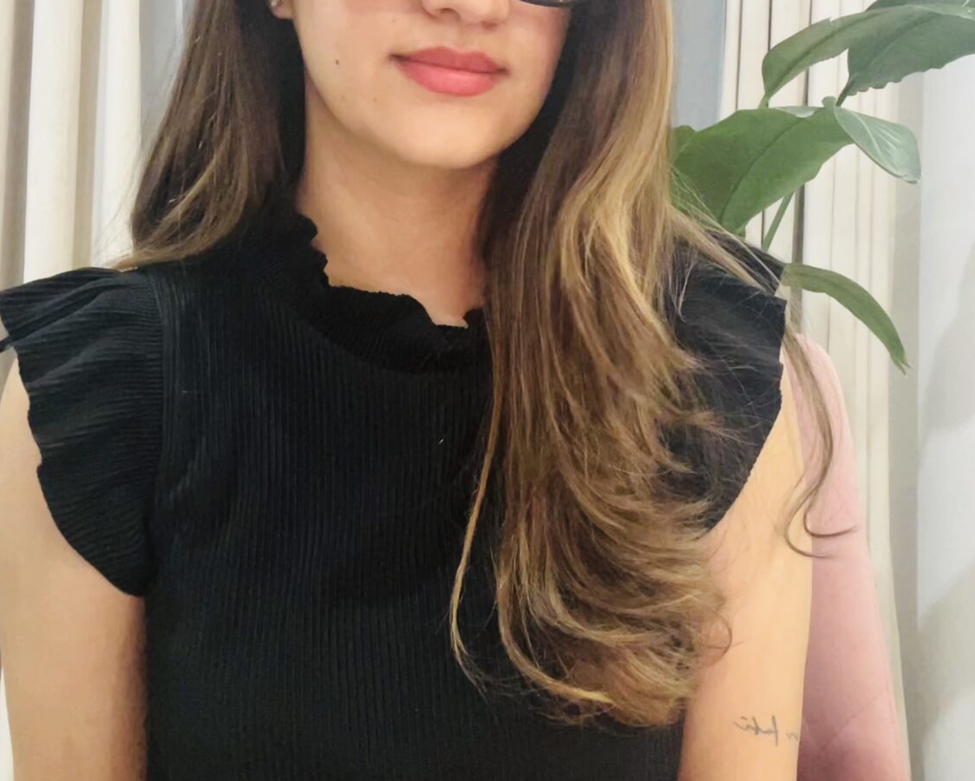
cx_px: 492
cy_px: 351
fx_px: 1155
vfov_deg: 37.3
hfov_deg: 45.8
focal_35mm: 40
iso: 250
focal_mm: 2.69
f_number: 1.9
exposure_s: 1/25
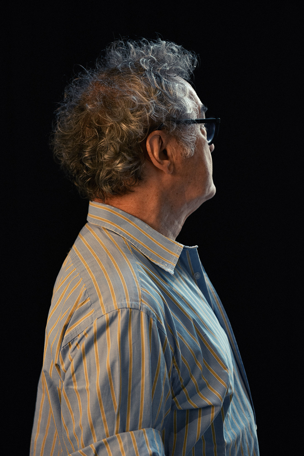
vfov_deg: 32.4
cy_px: 228
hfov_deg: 21.9
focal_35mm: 62
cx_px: 152
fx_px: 785
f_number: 3.5
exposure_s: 1/160
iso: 640
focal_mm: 62
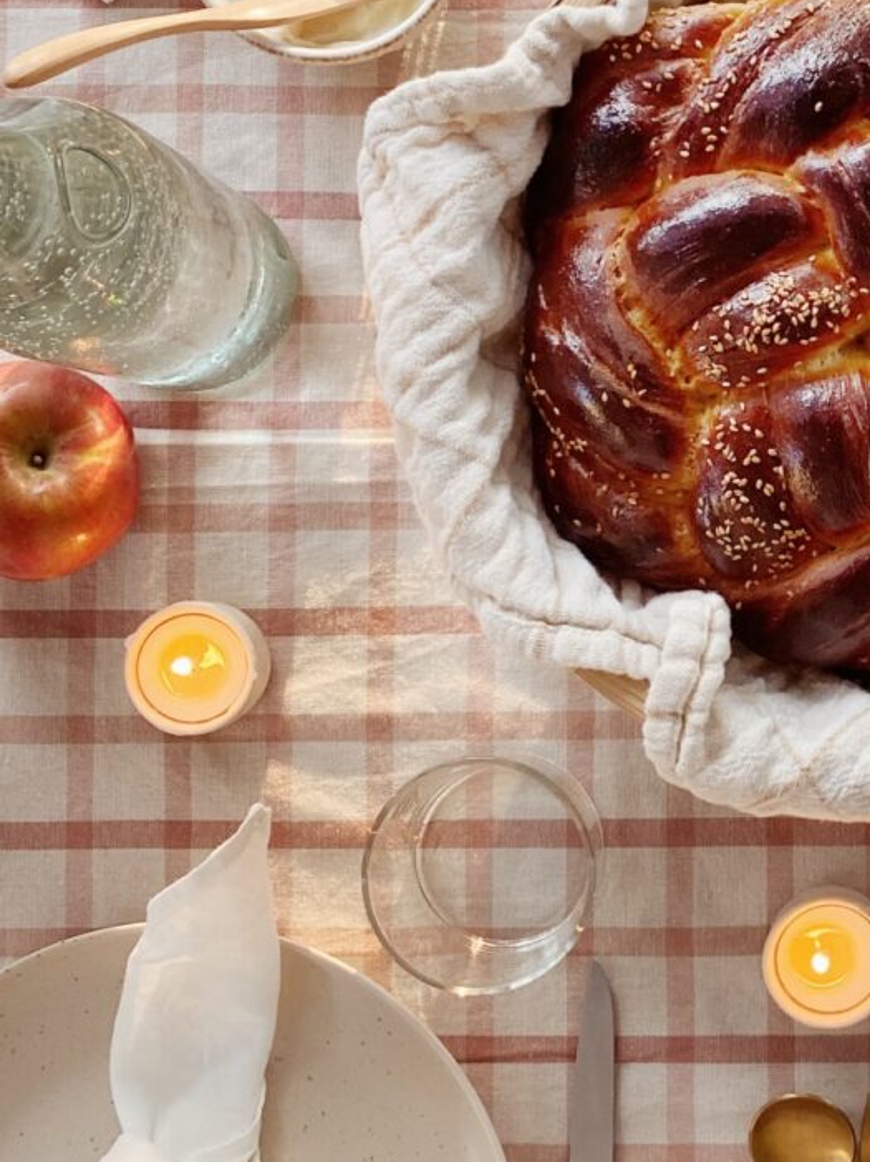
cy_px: 467
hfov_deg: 24.5
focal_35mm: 57
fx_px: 1912
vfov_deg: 33.7
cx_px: 862
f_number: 1.8
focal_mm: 4.25
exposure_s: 1/120
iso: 125
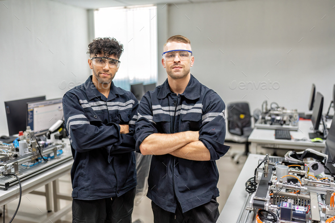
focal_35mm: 35
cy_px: 112
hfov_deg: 54.4
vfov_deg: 37.8
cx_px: 168
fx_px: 326
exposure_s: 1/500
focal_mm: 35
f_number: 1.4
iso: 1000
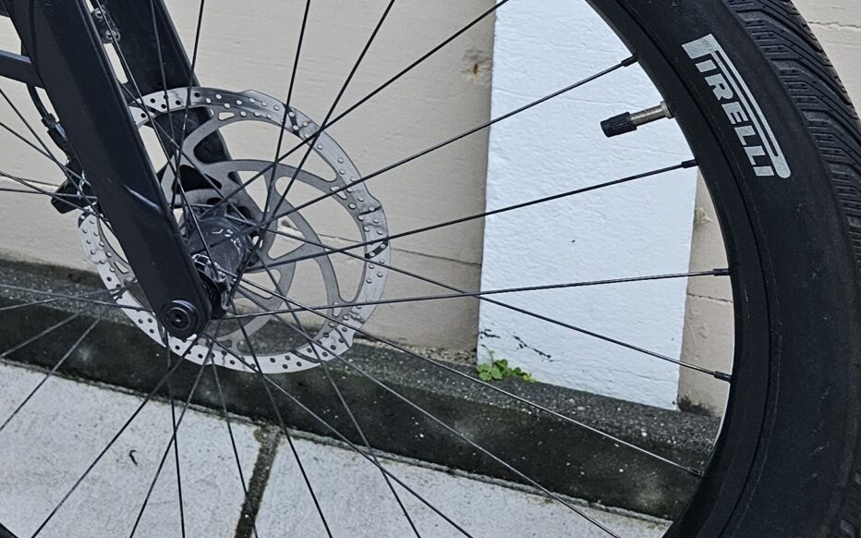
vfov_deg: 18.2
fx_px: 1572
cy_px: -146
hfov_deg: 26.8
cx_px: -200
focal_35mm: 67
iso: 400
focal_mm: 6.3
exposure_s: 1/100
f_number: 1.7
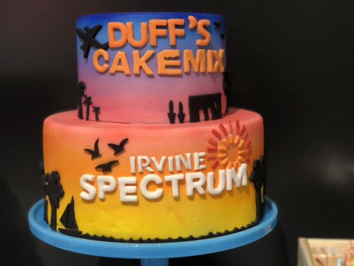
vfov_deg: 25.7
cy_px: 133
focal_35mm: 57
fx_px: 583
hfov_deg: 33.8
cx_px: 177
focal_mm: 6.6
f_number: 2.8
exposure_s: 1/30
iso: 100
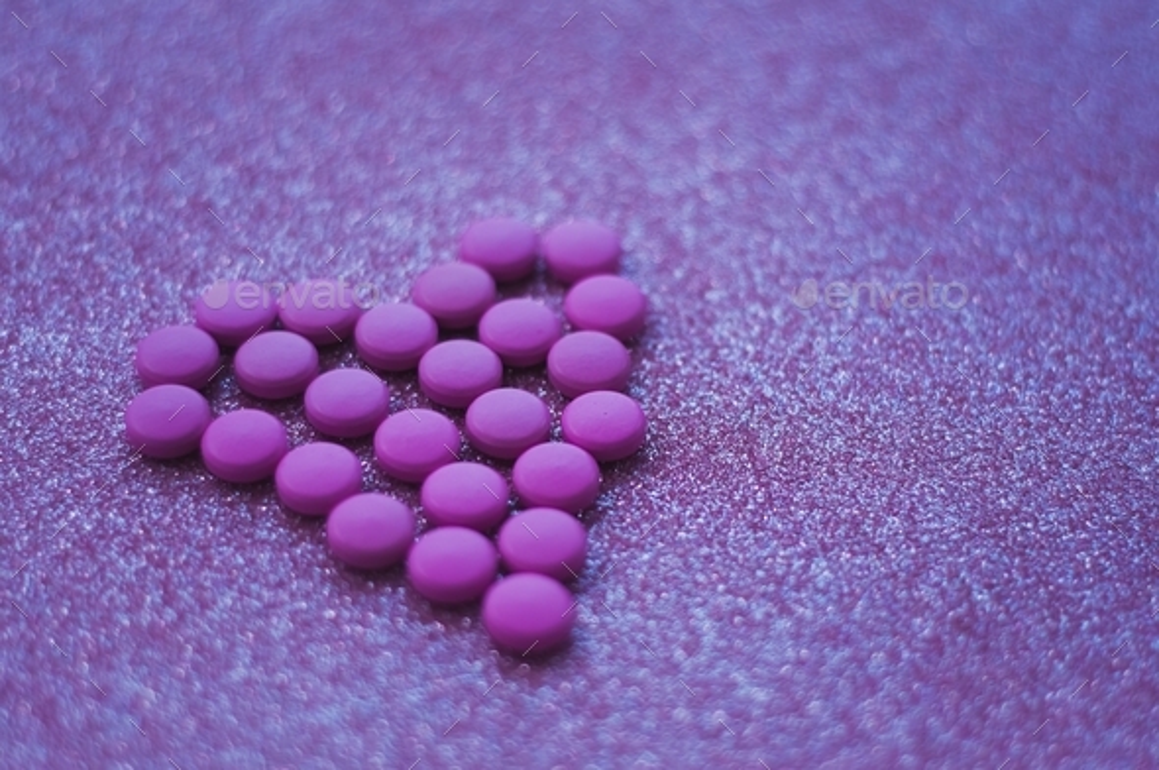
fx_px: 2412
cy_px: 385
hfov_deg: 27.0
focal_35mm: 75
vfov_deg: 18.1
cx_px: 580
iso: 400
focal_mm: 50
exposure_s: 1/1000
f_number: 2.2
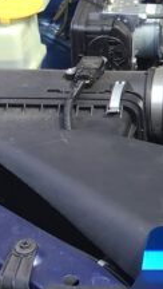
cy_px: 3
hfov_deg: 6.9
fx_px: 1226
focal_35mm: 160
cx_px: 466
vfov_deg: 13.3
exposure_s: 1/200
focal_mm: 3.3
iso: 25
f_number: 2.4
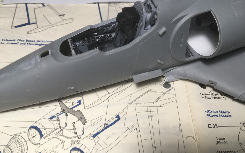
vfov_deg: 40.6
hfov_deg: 61.2
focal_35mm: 31
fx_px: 207
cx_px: 123
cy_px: 72
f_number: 2.2
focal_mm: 4.15
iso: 40
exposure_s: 1/100
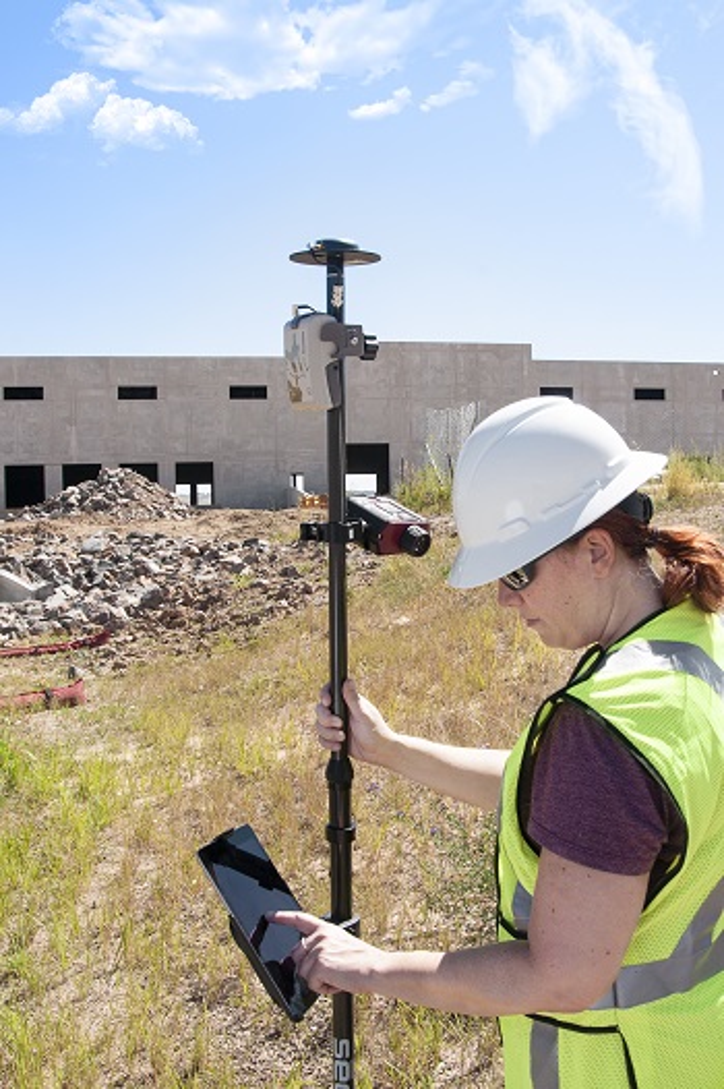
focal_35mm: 36
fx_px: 1087
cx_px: 362
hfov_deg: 36.8
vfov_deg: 53.2
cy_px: 544
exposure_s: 1/200
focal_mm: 24
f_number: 14
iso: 200
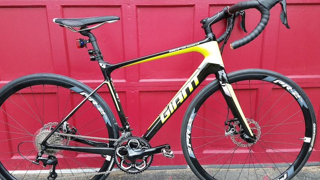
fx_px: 246
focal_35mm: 29
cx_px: 157
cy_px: 98
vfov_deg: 40.2
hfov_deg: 66.0
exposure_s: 1/184
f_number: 1.7
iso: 40
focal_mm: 4.2
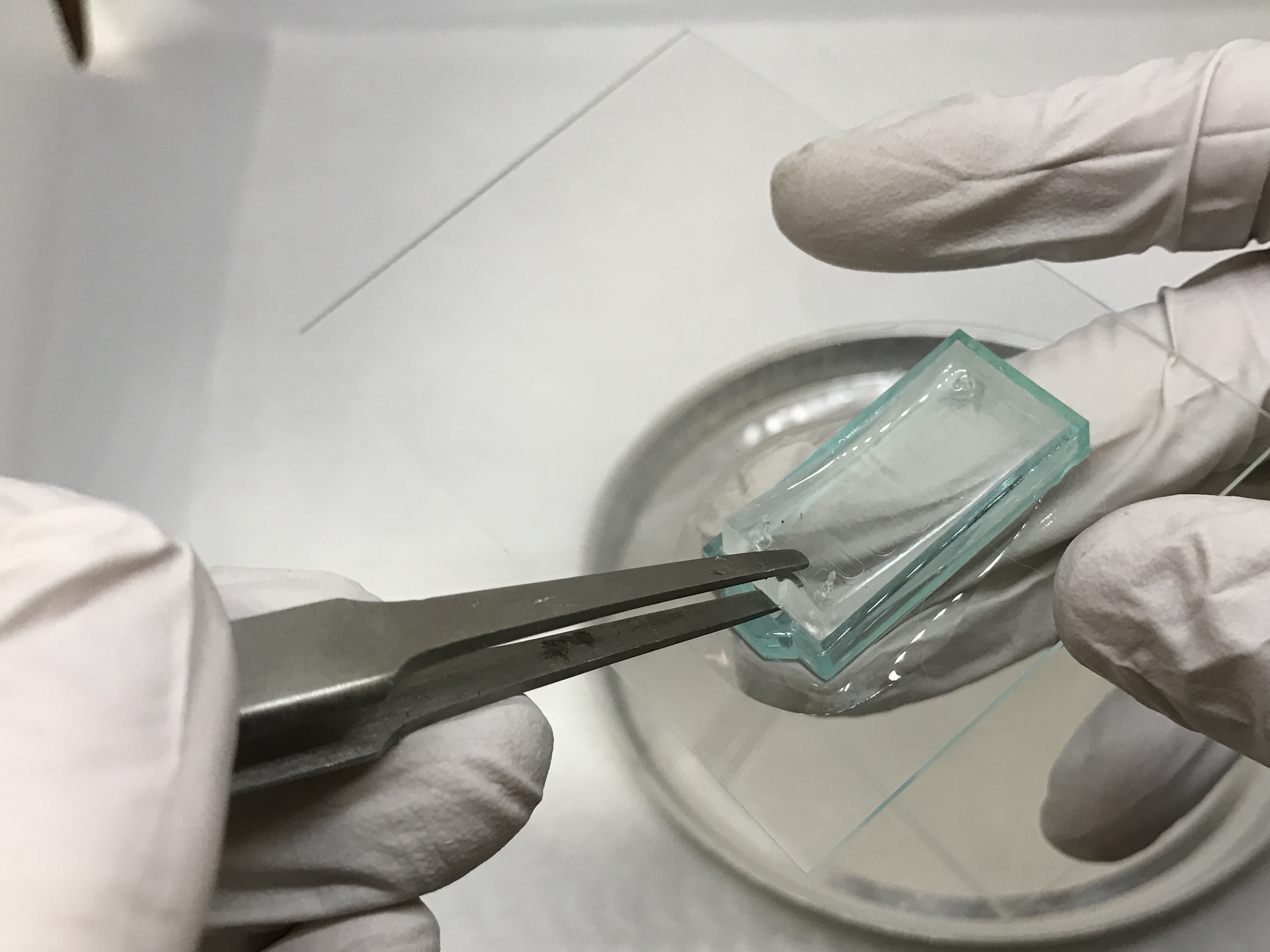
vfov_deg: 37.6
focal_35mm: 38
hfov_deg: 48.9
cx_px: 696
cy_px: 566
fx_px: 1394
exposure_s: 1/24
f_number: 1.8
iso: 32
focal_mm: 3.99
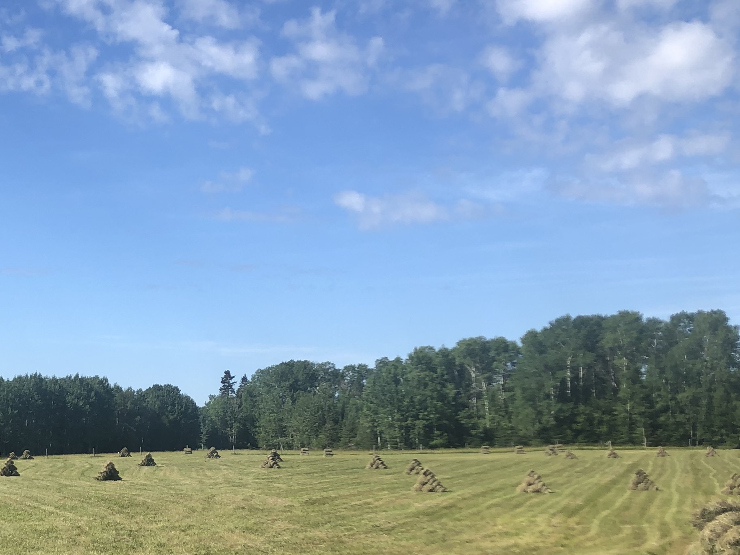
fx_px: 1325
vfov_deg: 23.3
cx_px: 32
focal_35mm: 62
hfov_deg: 29.5
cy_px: 451
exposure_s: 1/941
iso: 20
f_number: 1.8
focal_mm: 3.99
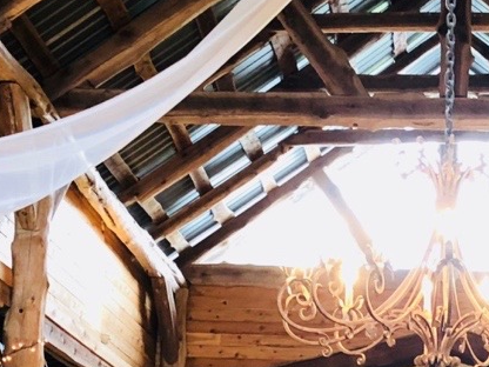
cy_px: 439
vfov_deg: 14.2
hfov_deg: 19.2
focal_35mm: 101
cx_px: 415
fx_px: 1427
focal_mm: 3.99
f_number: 1.8
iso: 50
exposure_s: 1/15
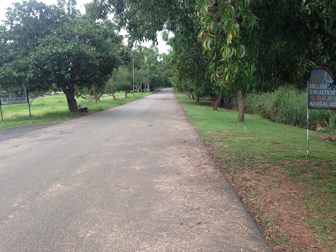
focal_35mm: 33
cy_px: 126
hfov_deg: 55.4
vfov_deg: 42.9
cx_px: 168
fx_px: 320
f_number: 2.4
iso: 50
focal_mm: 4.12
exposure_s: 1/256
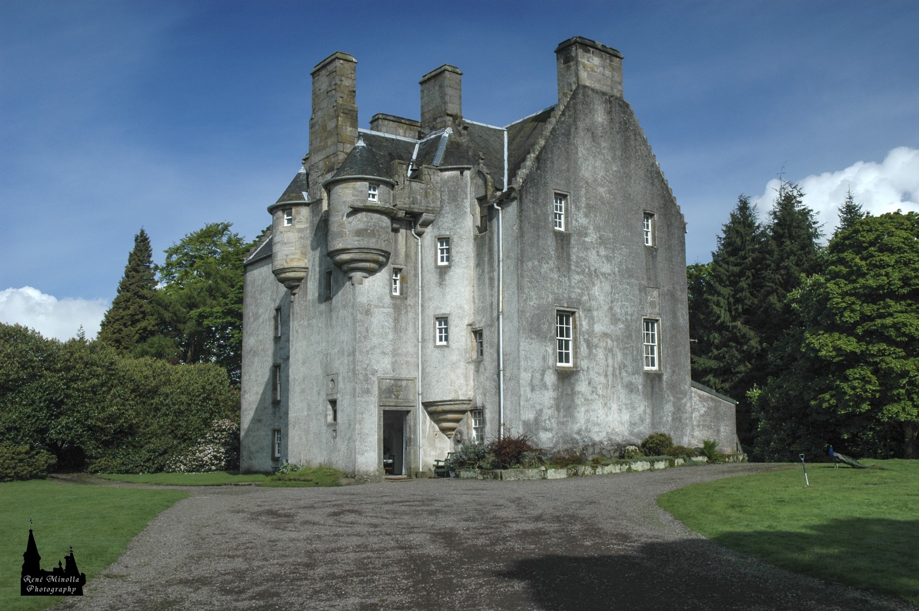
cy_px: 306
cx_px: 460
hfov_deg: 51.3
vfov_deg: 35.4
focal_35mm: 38
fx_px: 956
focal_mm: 25
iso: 200
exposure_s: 1/250
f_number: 8
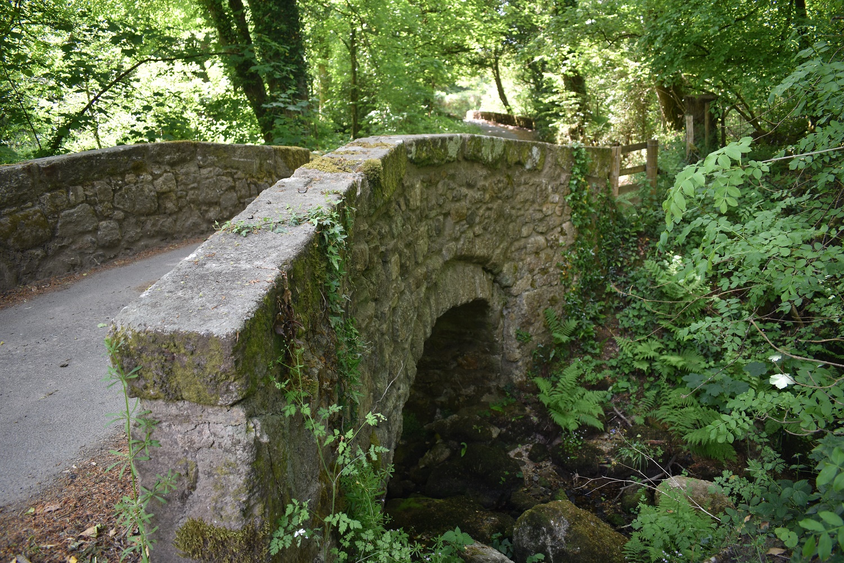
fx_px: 633
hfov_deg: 67.4
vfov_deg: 47.9
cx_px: 422
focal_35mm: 27
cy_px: 282
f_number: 3.5
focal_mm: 18
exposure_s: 1/50
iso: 100
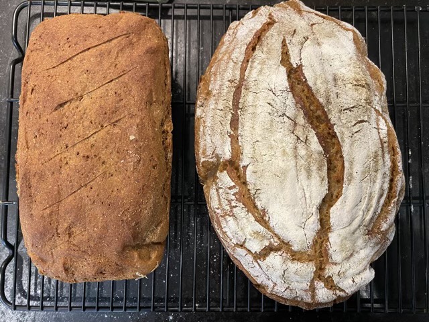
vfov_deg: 53.1
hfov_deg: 67.3
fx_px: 322
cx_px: 214
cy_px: 161
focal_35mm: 26
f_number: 1.8
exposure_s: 1/60
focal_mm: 4.25
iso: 250
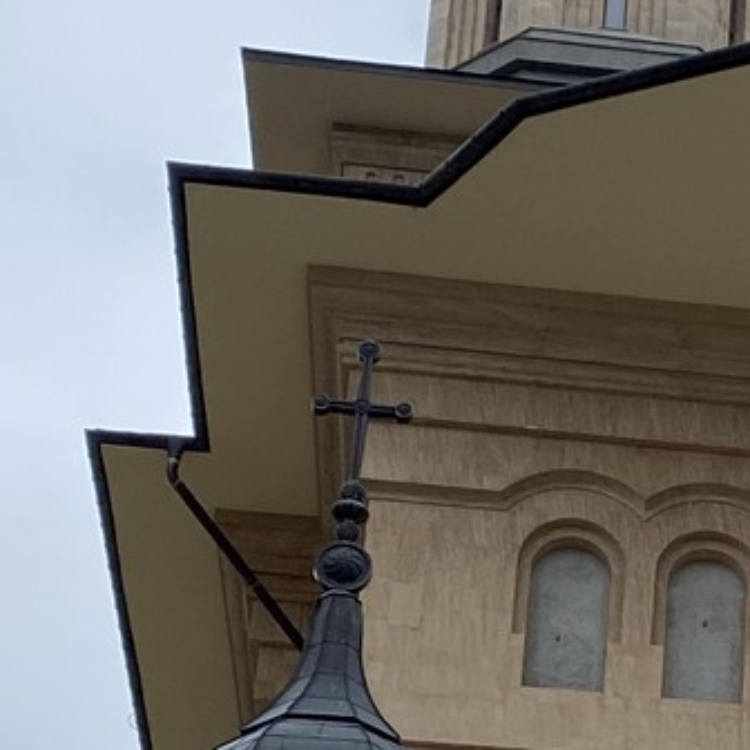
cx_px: 1141
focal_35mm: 138
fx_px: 3383
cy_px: 833
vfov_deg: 12.4
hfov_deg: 12.0
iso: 32
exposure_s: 1/2625
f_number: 1.8
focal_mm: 4.25
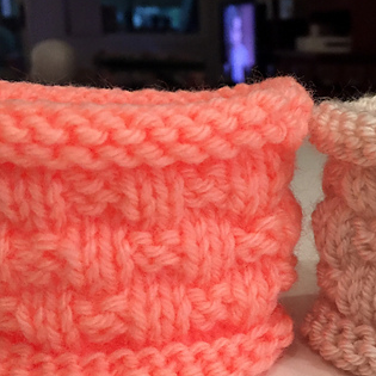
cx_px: 286
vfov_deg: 32.2
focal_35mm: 52
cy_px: 279
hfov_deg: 32.1
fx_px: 639
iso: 200
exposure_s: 1/30
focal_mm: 4.15
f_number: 2.2
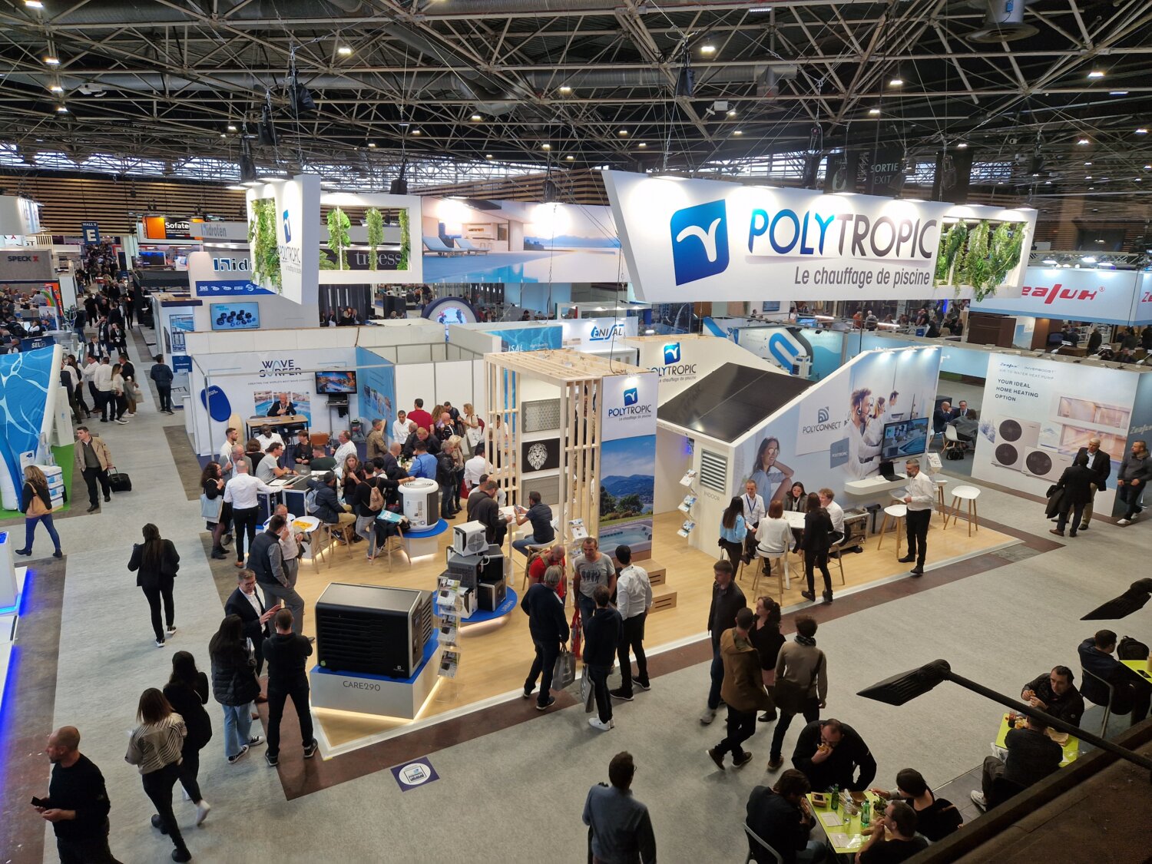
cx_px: 576
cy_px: 432
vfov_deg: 58.9
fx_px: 765
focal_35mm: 23
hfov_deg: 73.9
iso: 50
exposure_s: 1/100
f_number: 1.8
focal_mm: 5.4
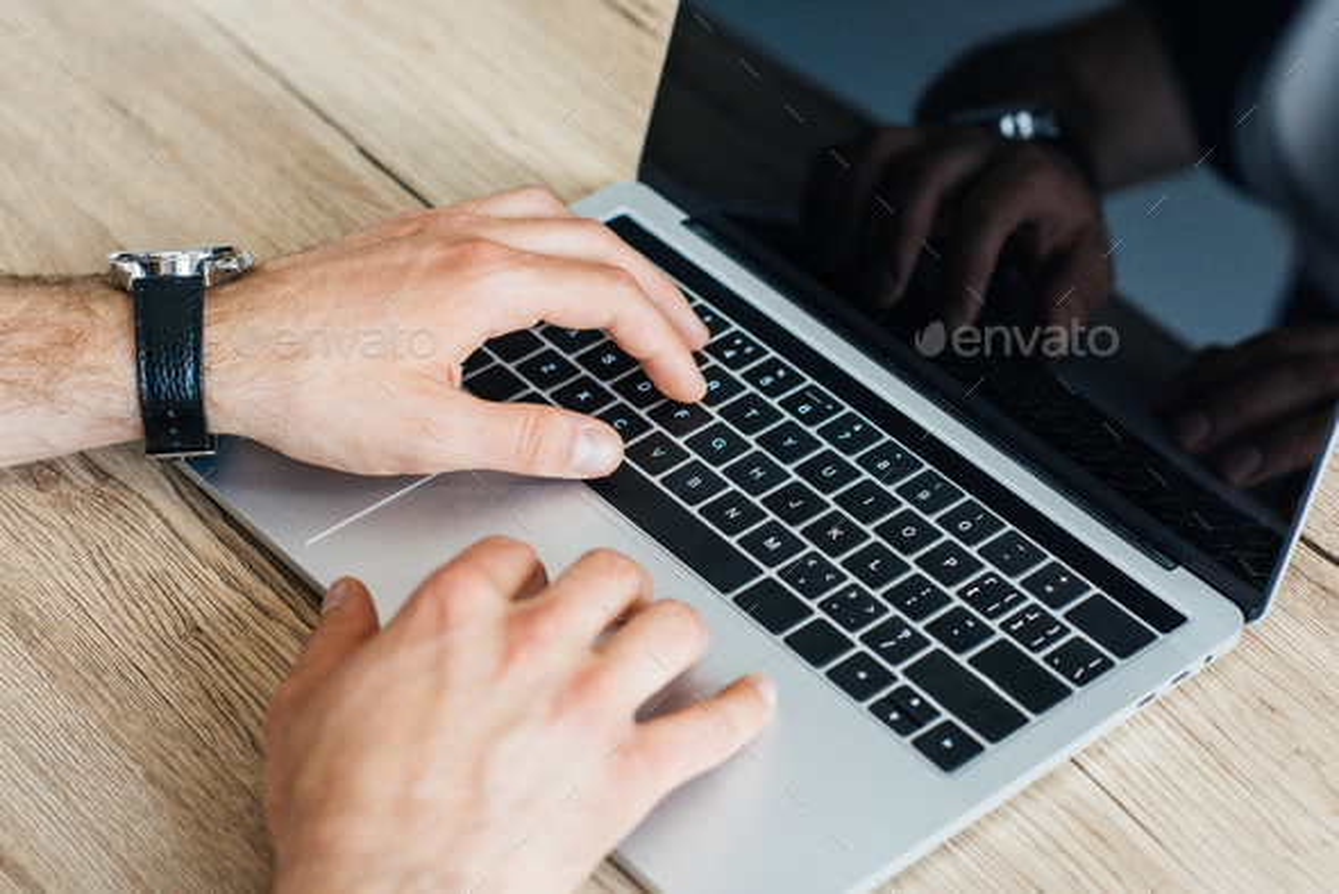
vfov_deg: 16.1
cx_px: 670
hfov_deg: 23.9
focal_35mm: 85
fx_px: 3163
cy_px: 447
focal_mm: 85
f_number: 3.5
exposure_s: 1/200
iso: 320
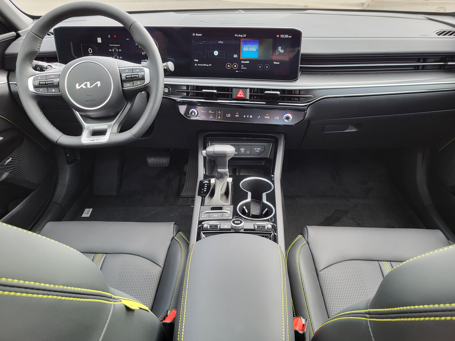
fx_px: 355
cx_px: 226
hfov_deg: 65.3
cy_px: 174
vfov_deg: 51.4
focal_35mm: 27
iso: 64
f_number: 1.8
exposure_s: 1/120
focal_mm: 5.4
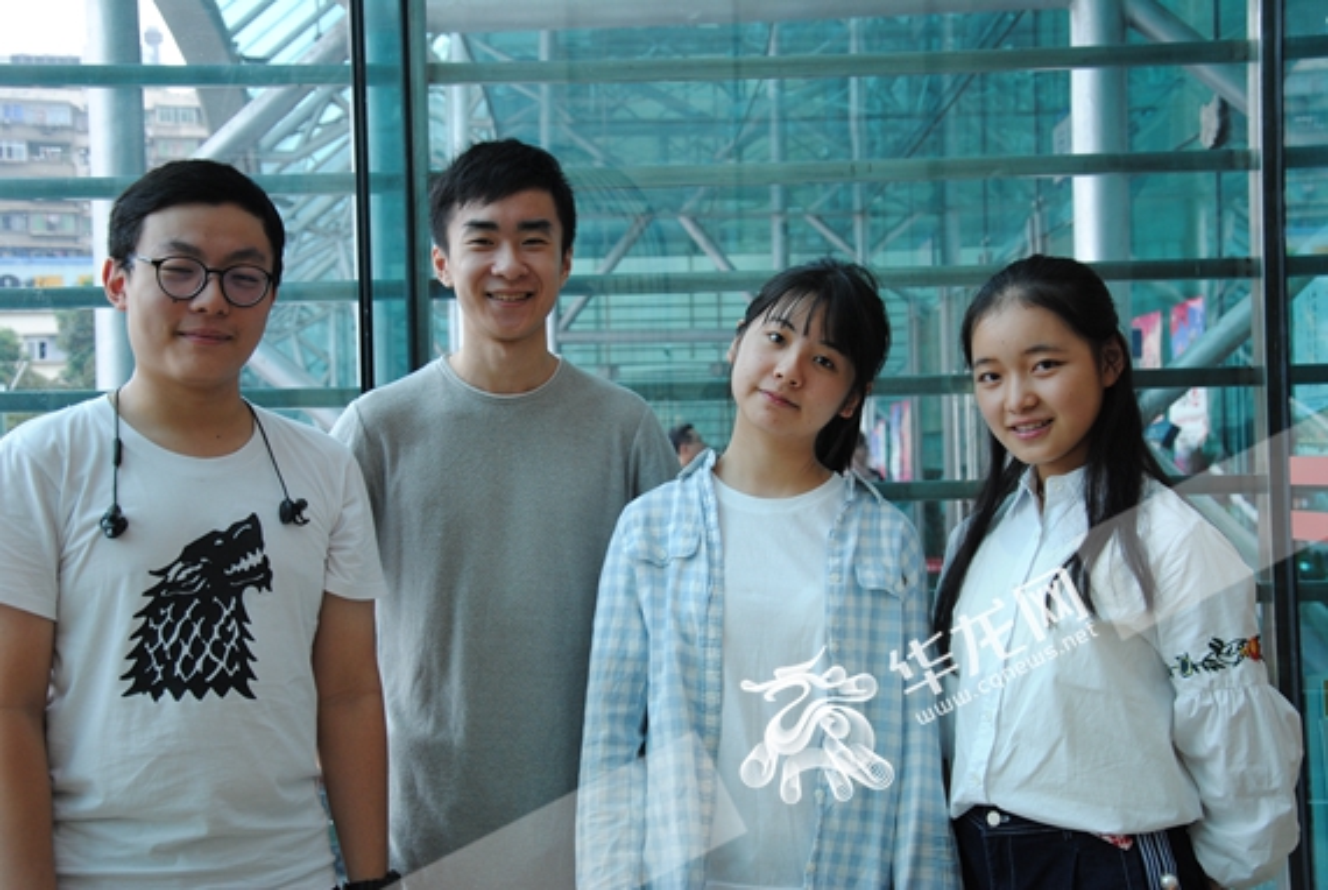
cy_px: 445
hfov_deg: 37.8
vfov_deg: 25.8
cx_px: 664
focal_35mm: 52
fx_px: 1940
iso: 200
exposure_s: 1/50
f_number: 4.5
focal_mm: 35
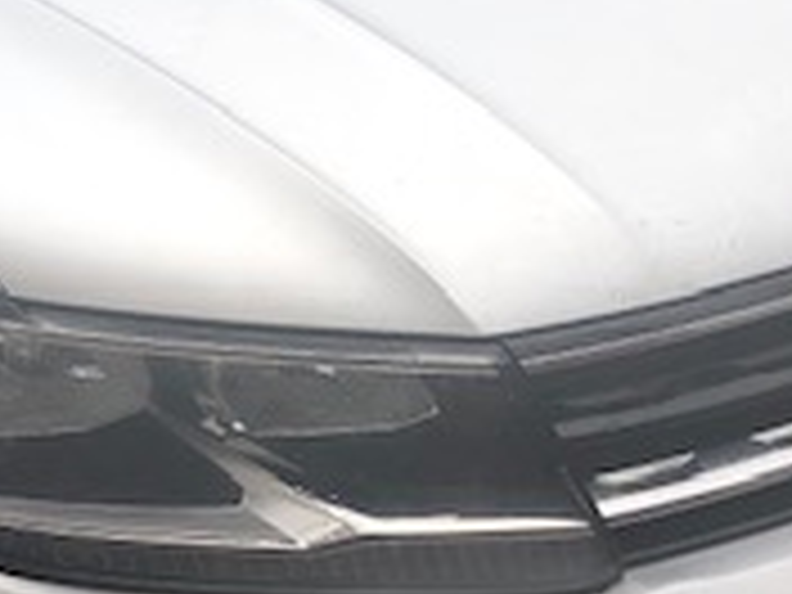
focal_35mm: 102
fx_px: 2334
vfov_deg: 14.4
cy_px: 112
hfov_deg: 18.9
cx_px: 63
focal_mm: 3.99
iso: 20
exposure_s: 1/307
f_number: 1.8
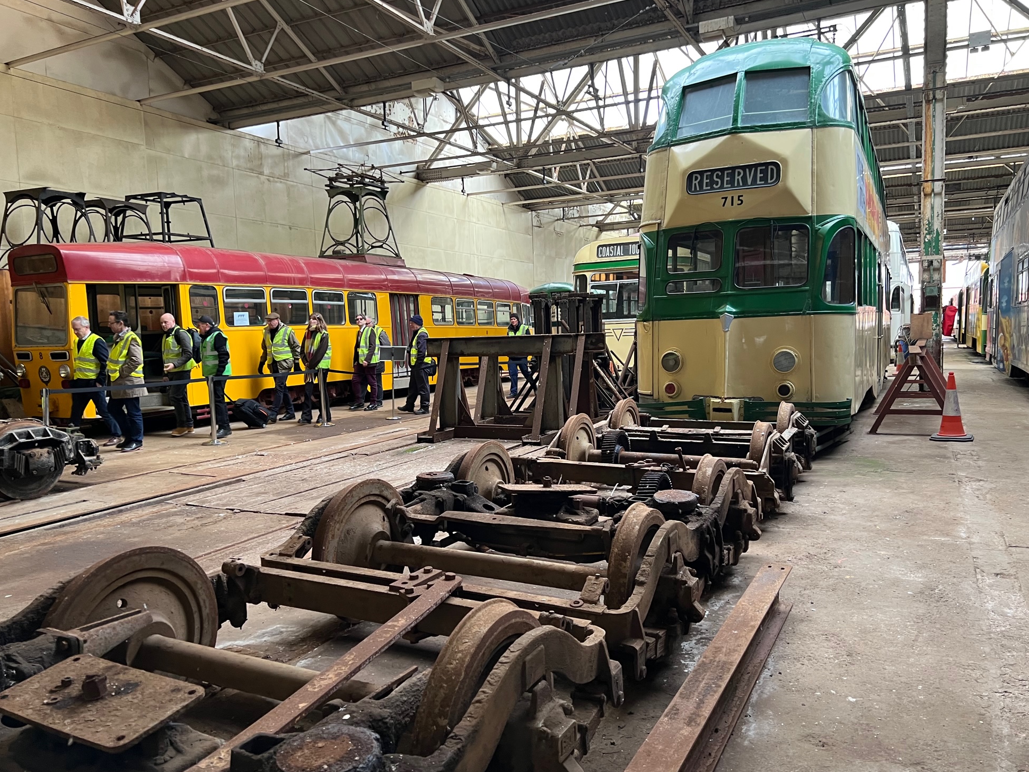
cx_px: 533
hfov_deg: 65.3
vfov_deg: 51.4
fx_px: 803
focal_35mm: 27
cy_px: 397
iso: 125
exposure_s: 1/90
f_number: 1.5
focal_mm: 5.7
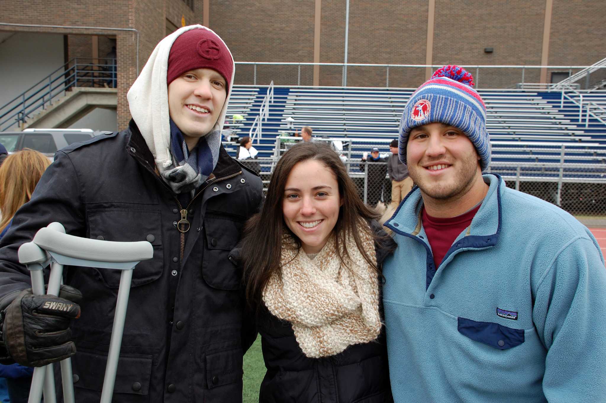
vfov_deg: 34.1
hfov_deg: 49.6
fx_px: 656
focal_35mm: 39
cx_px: 303
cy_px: 202
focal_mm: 26
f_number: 5.6
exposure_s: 1/125
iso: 400
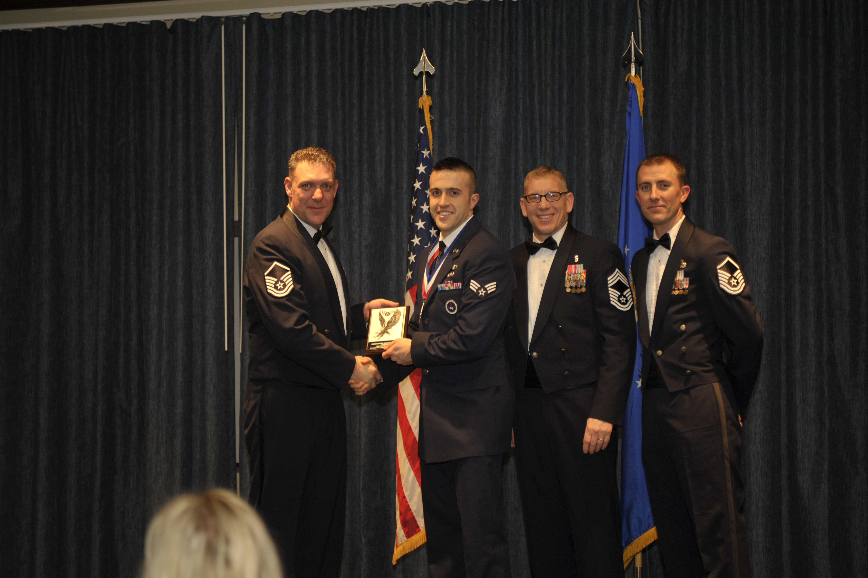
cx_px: 434
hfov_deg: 28.9
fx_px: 1687
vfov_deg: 19.4
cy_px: 289
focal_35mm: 70
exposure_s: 1/125
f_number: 2.8
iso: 400
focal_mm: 70
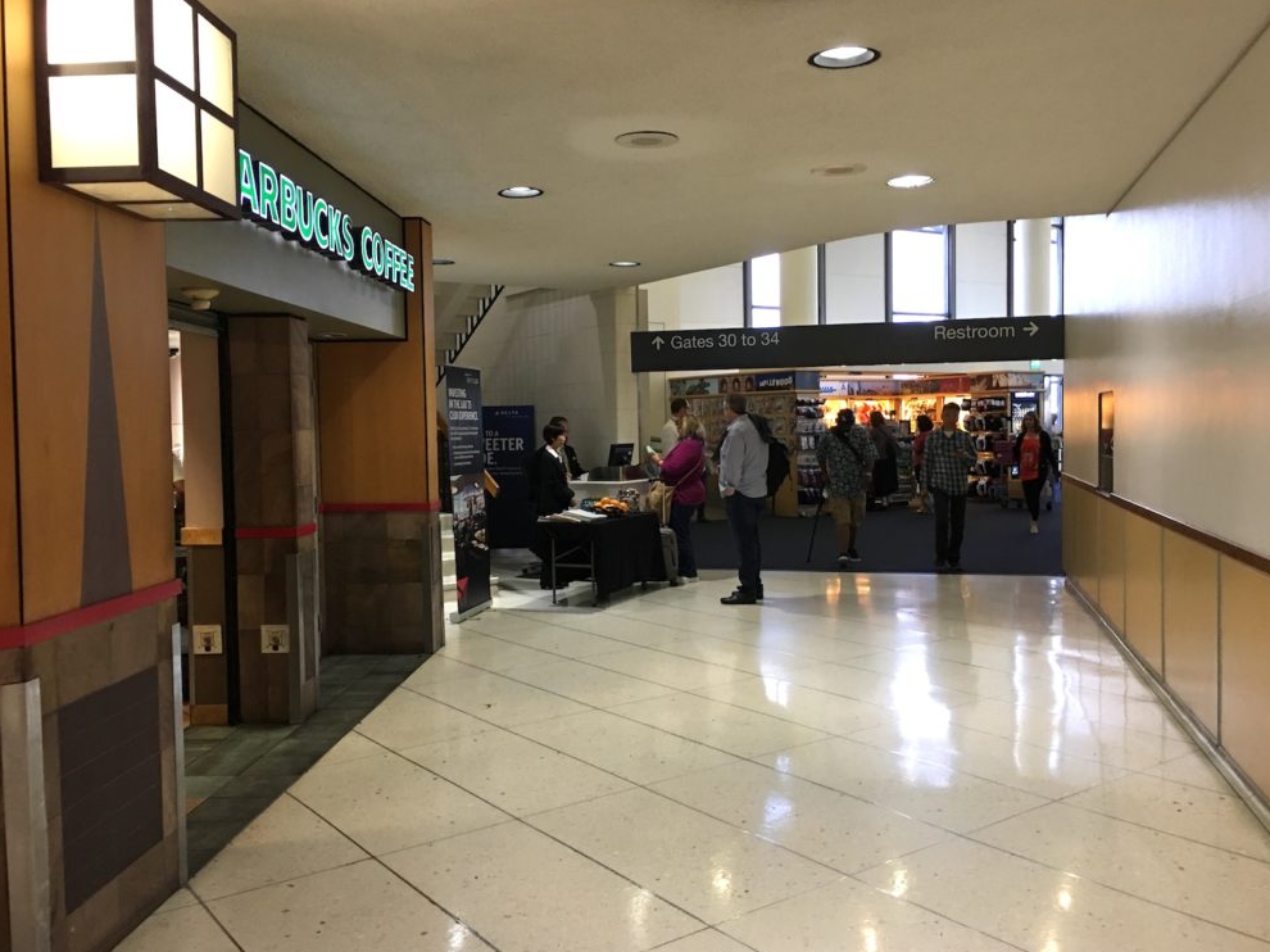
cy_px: 479
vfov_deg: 46.8
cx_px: 640
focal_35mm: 30
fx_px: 1100
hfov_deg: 60.0
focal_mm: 4.15
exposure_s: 1/15
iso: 64
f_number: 2.2
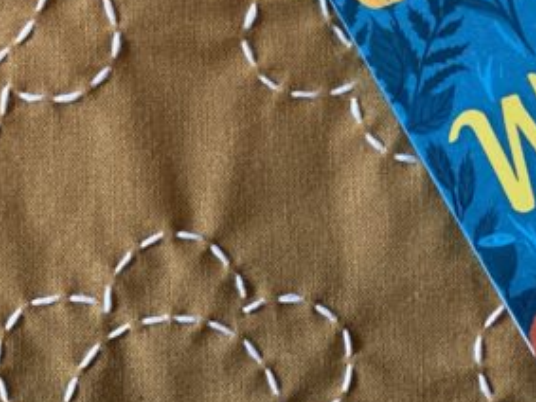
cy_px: -180
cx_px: 661
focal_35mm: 188
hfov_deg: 10.3
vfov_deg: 7.8
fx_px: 2910
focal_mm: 6
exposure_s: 1/122
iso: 100
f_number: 2
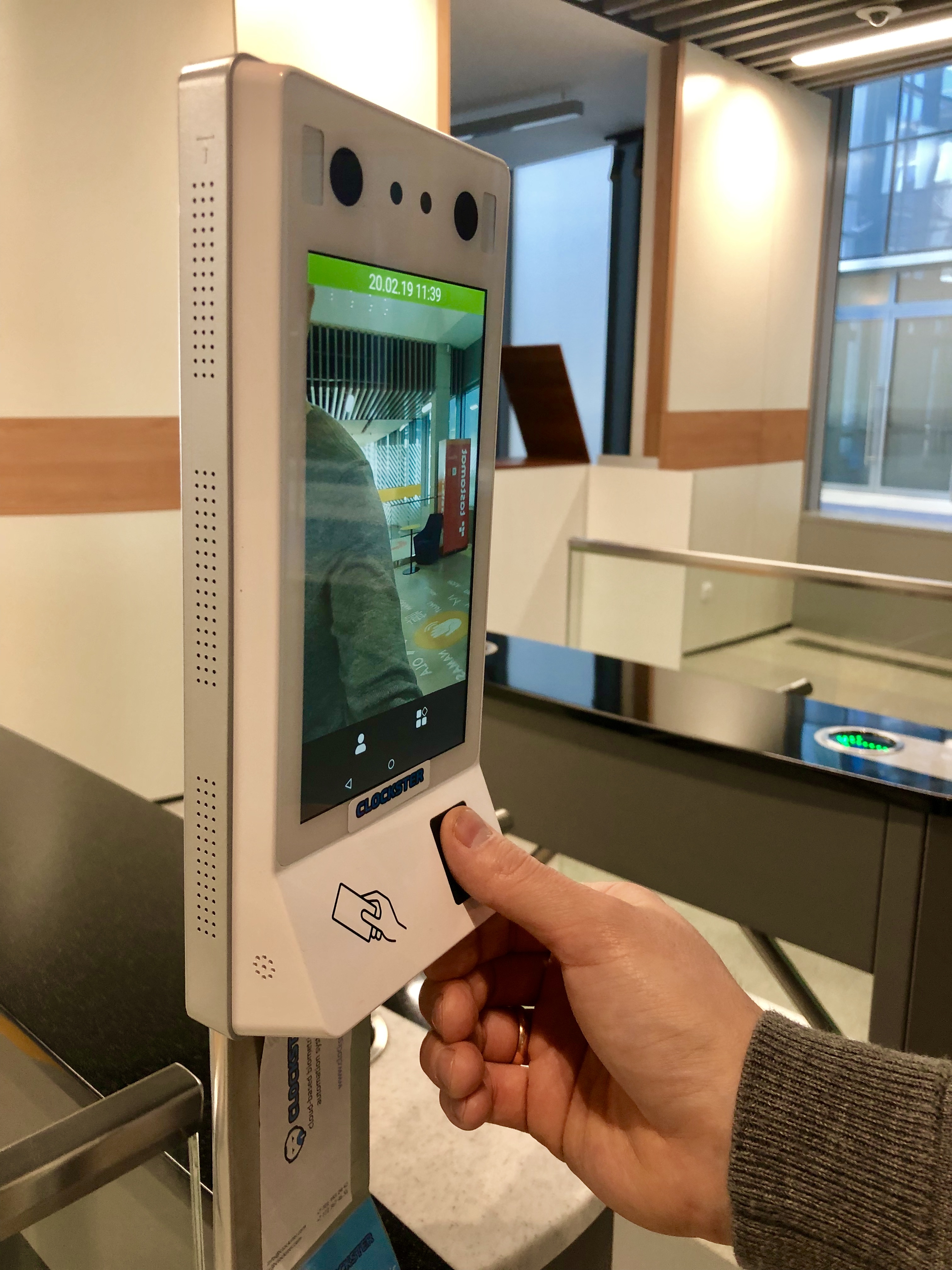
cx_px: 476
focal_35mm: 28
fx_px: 1027
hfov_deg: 49.7
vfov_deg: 63.4
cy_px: 635
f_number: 1.8
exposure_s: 1/17
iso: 50
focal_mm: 4
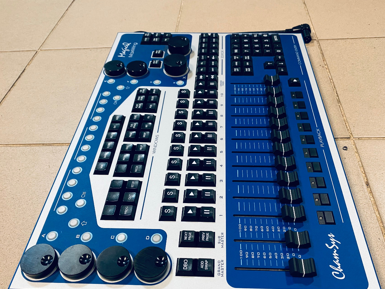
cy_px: 160
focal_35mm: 31
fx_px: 345
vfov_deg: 45.4
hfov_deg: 58.3
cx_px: 206
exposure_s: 1/50
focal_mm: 4.25
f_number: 1.8
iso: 250
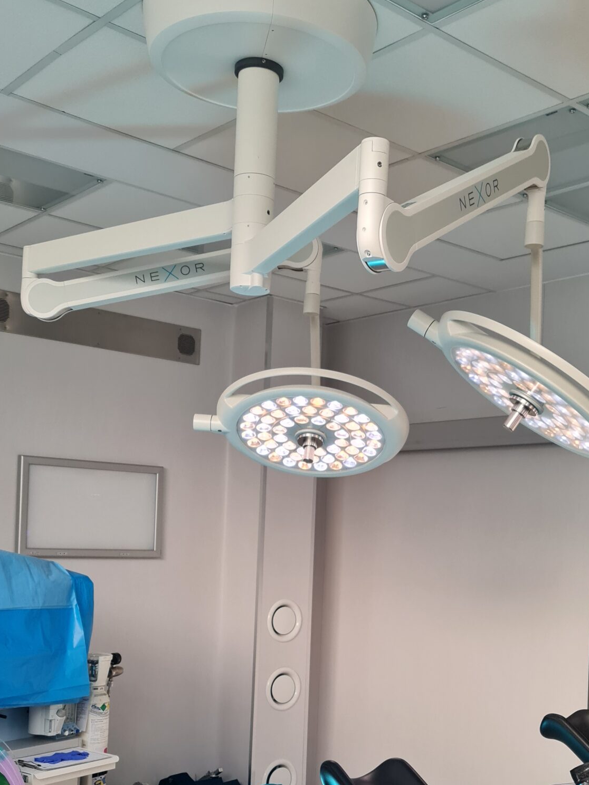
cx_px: 333
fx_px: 976
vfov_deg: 43.2
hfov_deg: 33.6
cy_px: 528
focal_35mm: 43
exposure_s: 1/100
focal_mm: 7
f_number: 1.8
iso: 200
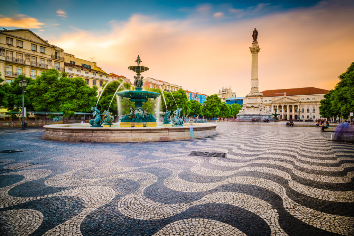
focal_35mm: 20
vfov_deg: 61.9
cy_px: 118
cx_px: 177
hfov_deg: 84.0
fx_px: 197
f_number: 6.3
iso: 200
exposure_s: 30
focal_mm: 20
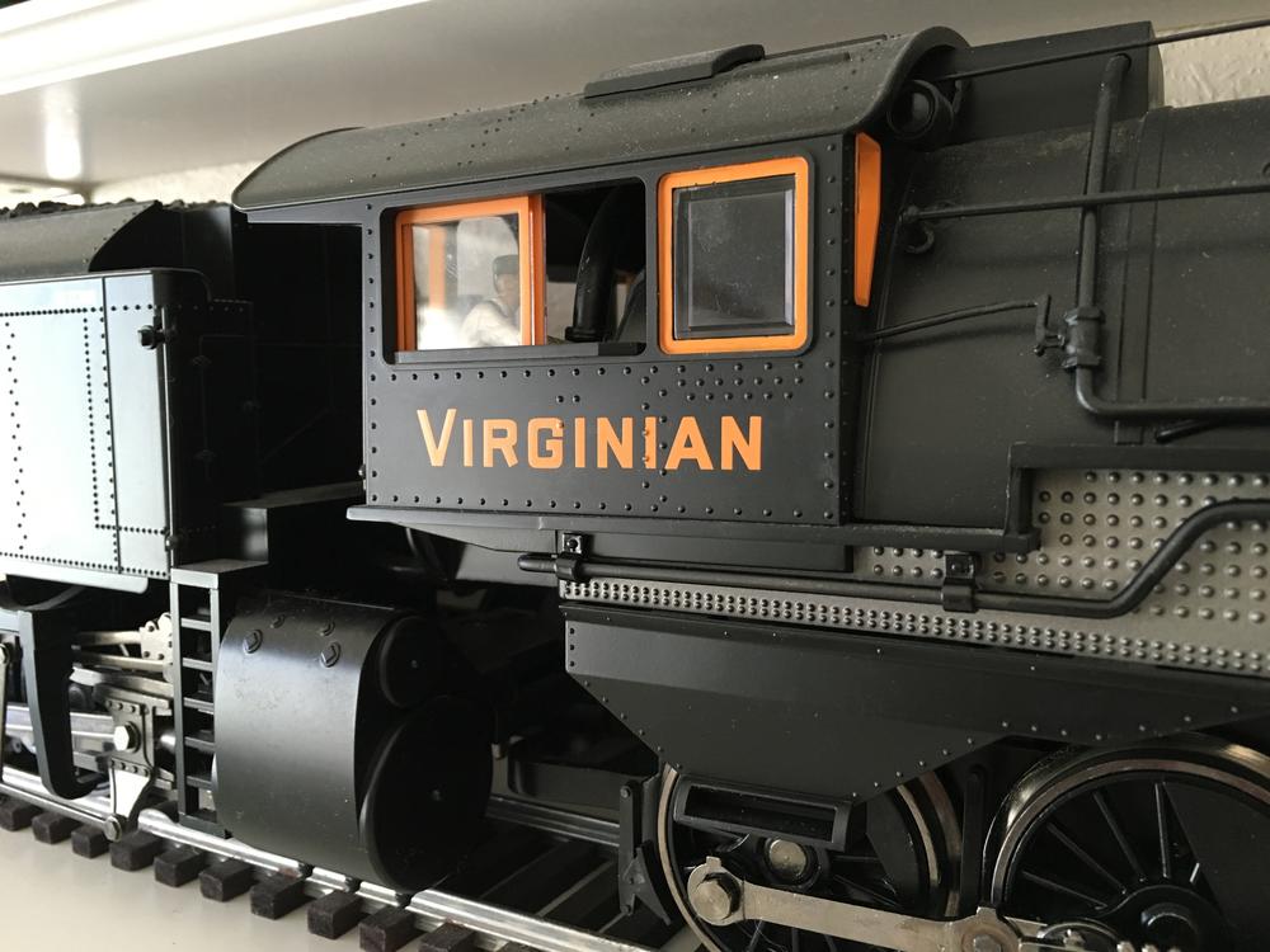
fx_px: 1064
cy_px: 476
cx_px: 635
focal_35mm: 29
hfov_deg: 61.7
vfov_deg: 48.2
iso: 100
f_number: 2.2
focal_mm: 4.15
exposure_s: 1/30
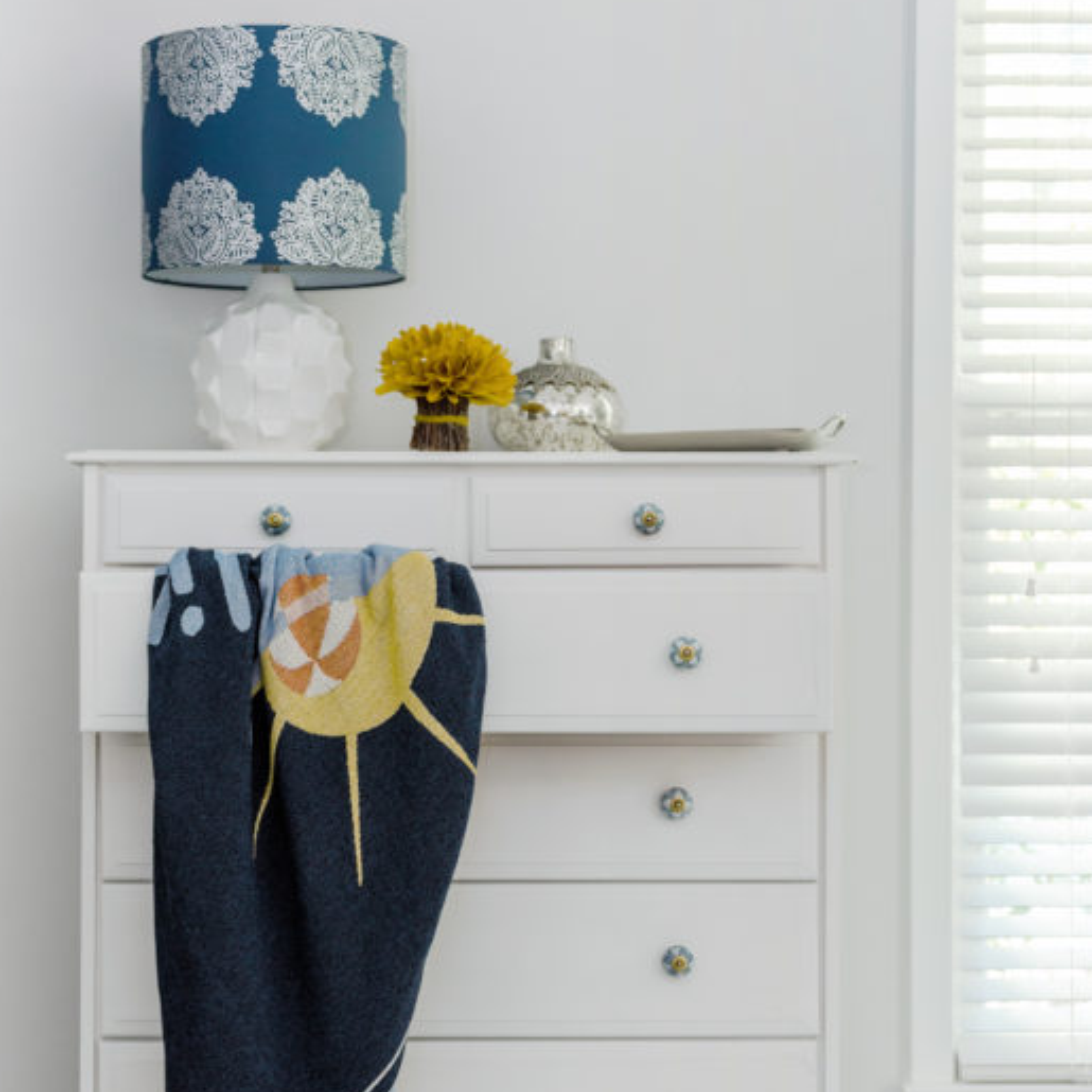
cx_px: 533
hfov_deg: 26.1
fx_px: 2356
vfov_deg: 26.0
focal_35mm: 66
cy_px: 681
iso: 800
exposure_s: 1/100
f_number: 2.8
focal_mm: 50
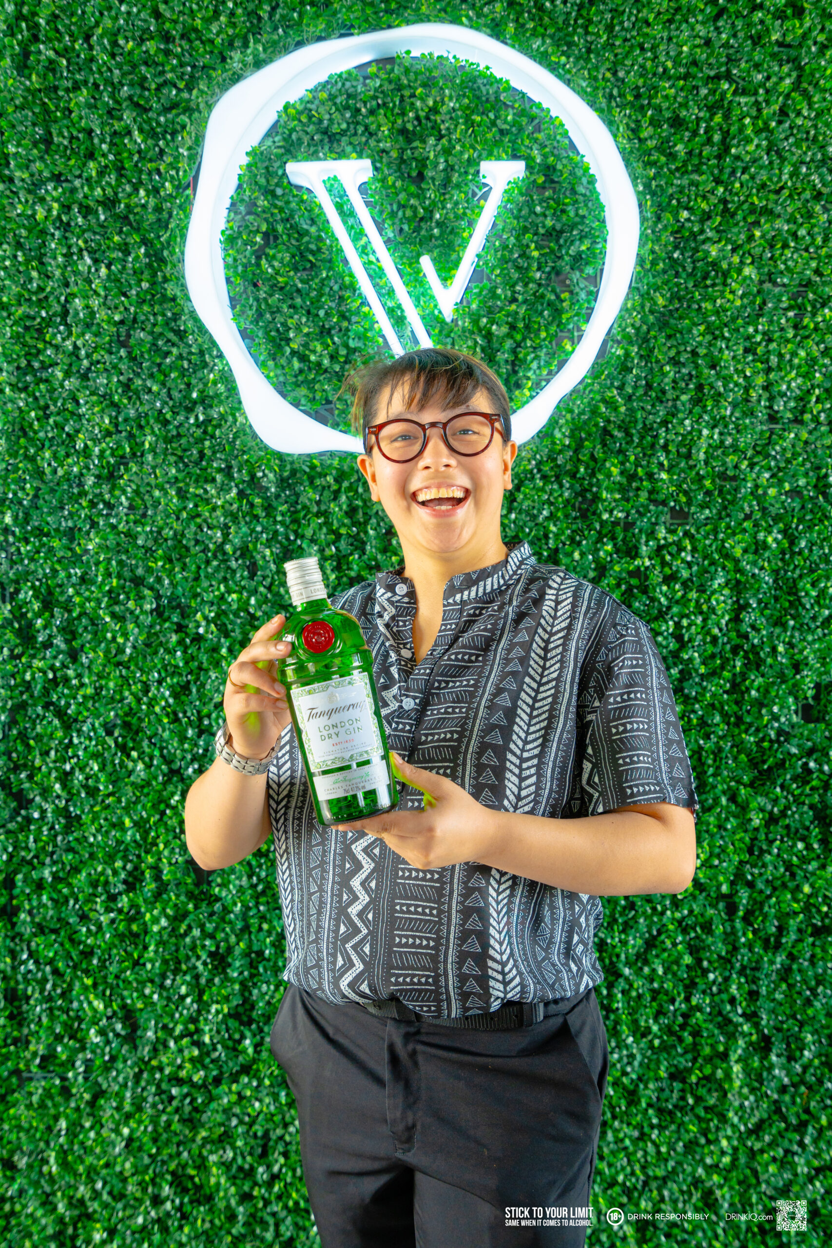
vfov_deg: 54.4
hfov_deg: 37.9
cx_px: 416
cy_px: 624
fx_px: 1213
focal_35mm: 35
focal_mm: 35
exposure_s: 1/125
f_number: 4
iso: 500
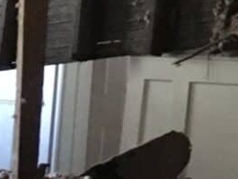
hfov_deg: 8.1
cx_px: 569
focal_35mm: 224
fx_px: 1541
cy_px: -191
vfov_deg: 6.4
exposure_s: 1/15
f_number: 2.2
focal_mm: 4.15
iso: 320
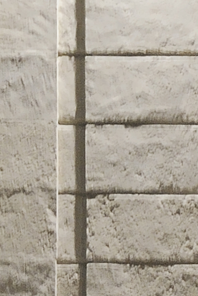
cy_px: 562
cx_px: 703
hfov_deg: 1.7
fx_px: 6756
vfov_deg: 2.5
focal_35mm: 820
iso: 500
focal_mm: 70
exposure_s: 1/3
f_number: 8
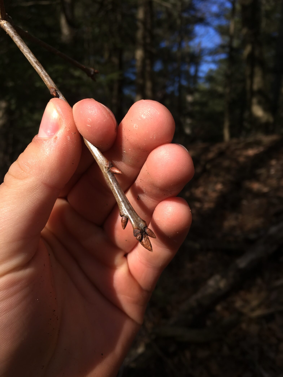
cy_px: 188
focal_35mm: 29
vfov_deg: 61.7
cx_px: 142
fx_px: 316
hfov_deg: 48.2
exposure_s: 1/523
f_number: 2.2
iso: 25
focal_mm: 4.15
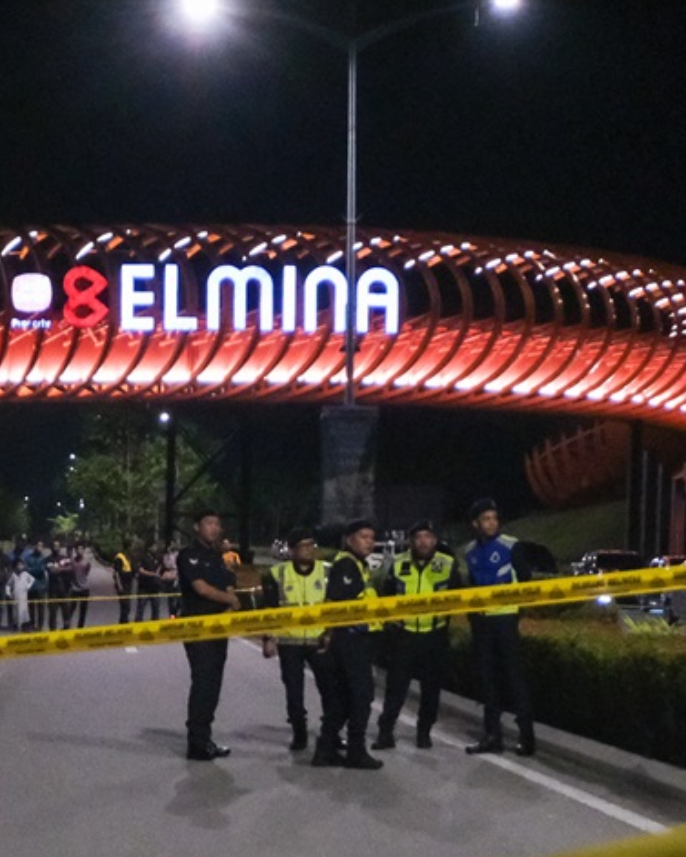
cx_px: 107
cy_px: 683
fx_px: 2410
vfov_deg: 20.0
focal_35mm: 95
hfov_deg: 16.1
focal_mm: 24
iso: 5000
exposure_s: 1/125
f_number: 4
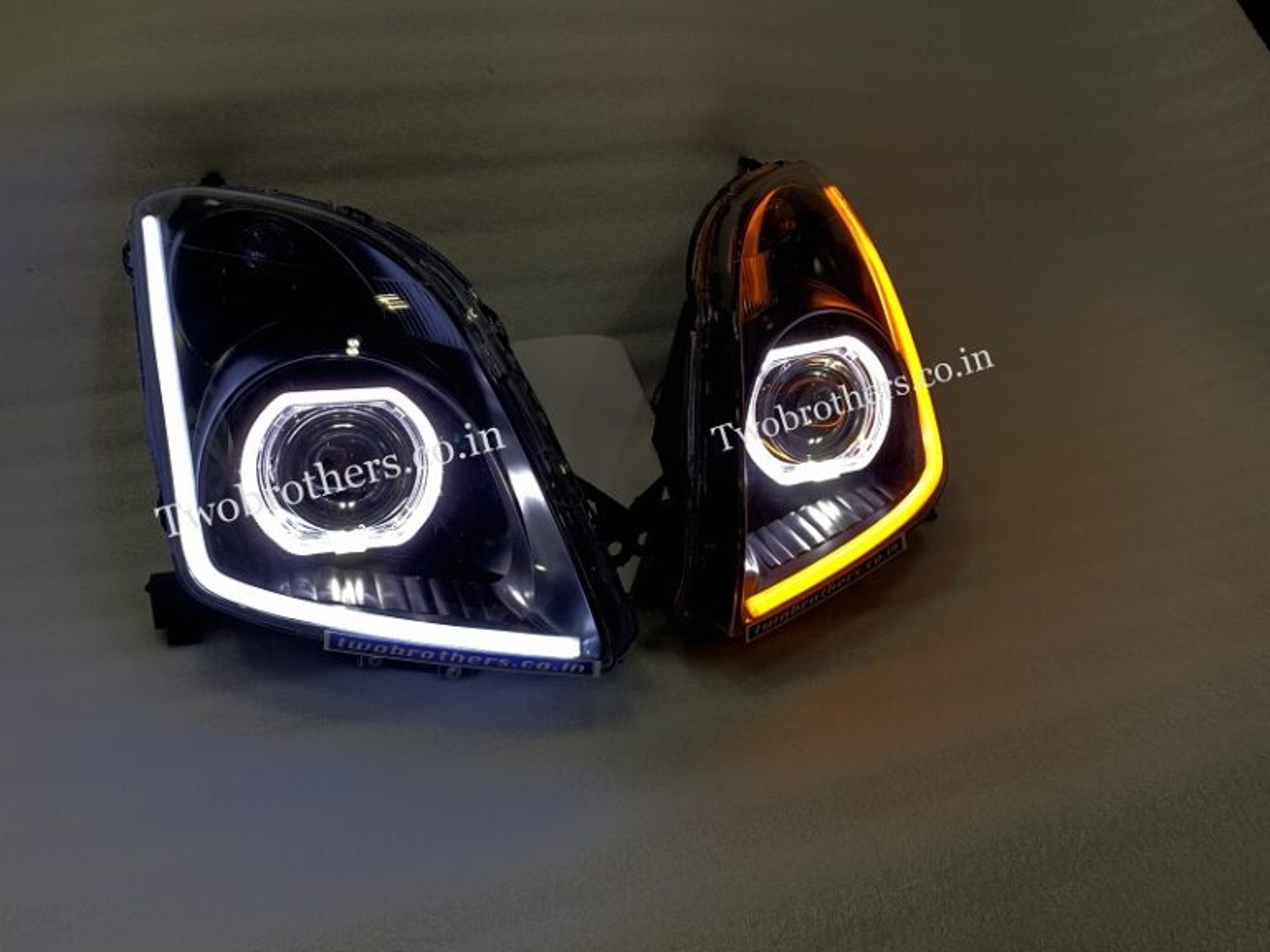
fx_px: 954
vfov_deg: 53.1
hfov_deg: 67.3
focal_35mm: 26
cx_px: 635
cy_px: 476
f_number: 1.8
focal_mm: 4.25
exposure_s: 1/100
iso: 25
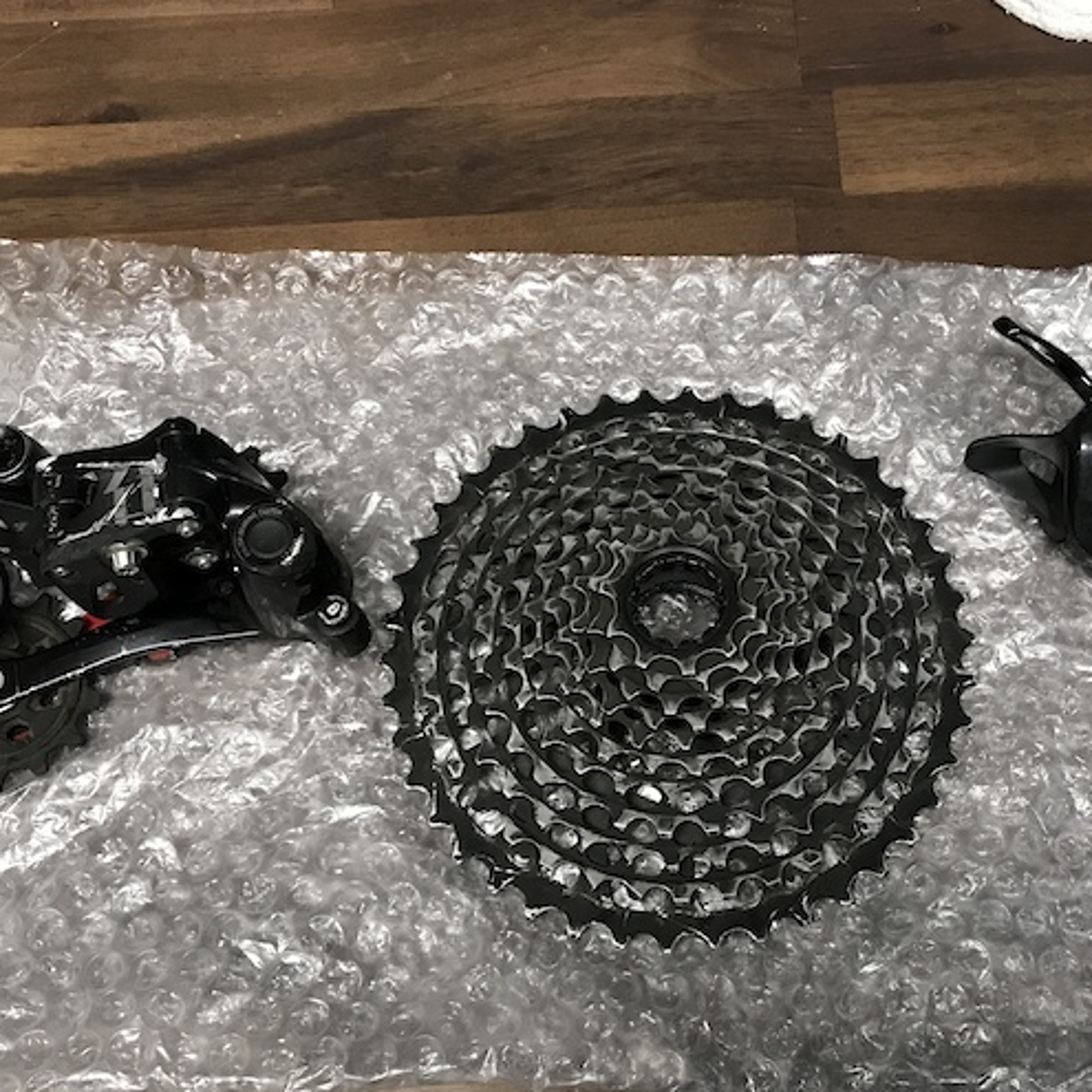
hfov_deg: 41.6
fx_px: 1428
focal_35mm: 40
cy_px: 651
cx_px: 682
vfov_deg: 41.7
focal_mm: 3.99
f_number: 1.8
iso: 40
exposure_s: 1/15
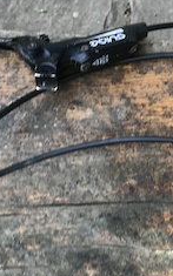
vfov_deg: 20.2
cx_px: 182
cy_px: 247
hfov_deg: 12.8
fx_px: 761
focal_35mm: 101
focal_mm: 3.99
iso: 32
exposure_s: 1/50
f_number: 1.8
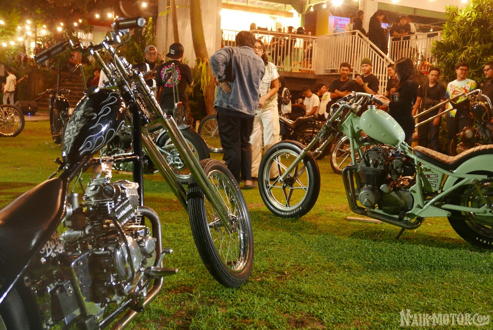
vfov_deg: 35.1
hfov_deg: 50.6
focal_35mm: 38
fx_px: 521
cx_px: 246
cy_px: 165
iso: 1600
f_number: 2.4
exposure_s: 1/15
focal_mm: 17.2
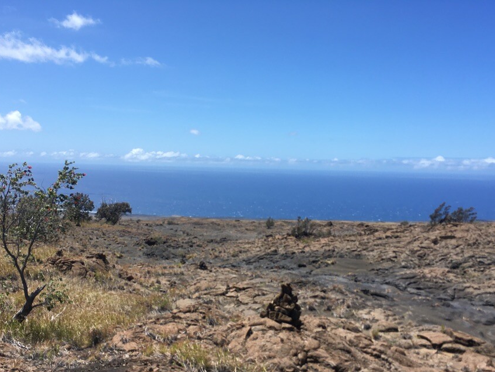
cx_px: 235
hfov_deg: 52.6
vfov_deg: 40.5
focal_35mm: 35
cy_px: 224
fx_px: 500
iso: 25
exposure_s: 1/974
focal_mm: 4.15
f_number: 2.2
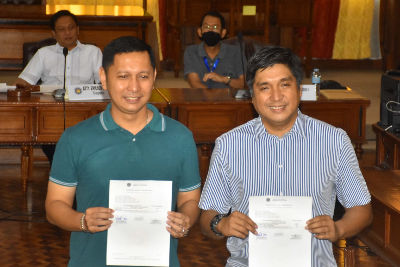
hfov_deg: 14.4
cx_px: 200
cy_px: 134
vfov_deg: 9.6
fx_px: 1583
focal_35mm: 142
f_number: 5.3
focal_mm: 95
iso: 2500
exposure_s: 1/125
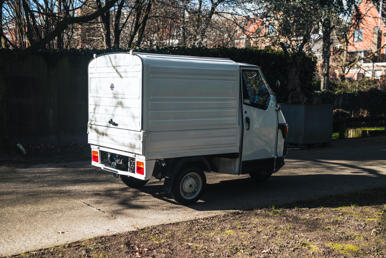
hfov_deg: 41.1
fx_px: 515
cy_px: 129
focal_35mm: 48
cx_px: 193
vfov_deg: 28.1
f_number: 4
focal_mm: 48
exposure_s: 1/640
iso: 400
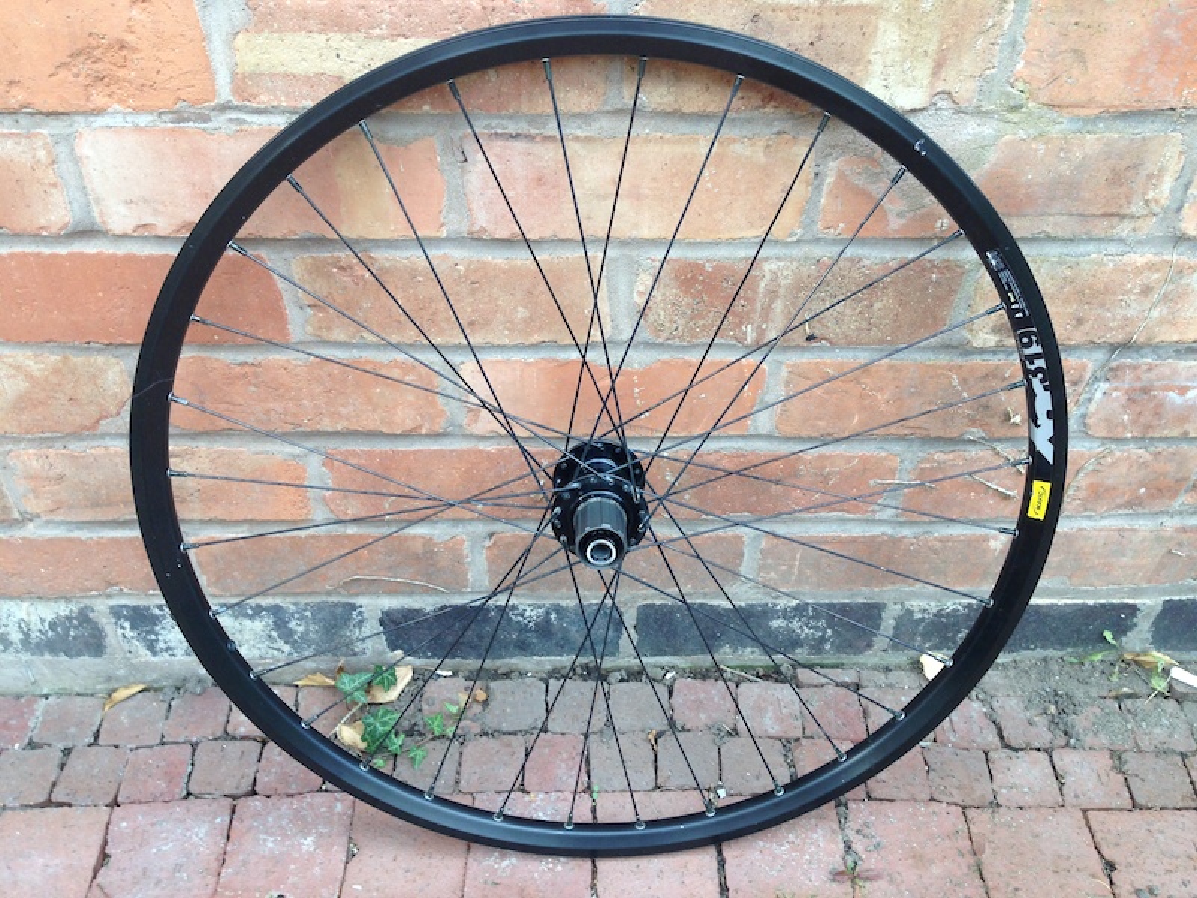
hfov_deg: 55.4
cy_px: 449
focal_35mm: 33
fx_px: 1141
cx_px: 598
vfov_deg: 42.9
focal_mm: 4.12
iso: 64
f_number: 2.4
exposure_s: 1/60
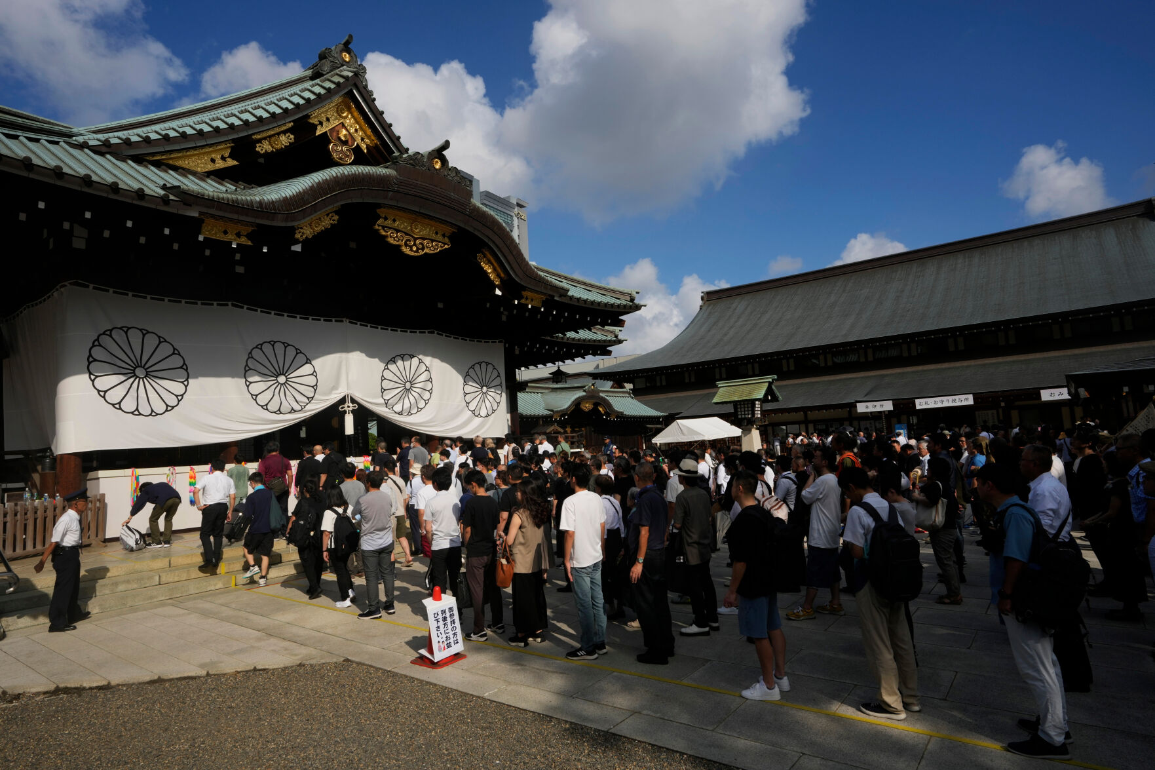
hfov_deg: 84.0
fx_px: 642
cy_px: 385
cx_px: 578
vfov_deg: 61.9
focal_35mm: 20
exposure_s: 1/500
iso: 400
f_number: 16
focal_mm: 20
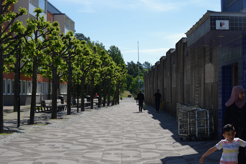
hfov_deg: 28.8
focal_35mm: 70
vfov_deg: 19.5
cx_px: 123
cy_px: 82
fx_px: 478
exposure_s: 1/500
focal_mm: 70
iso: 400
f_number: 11
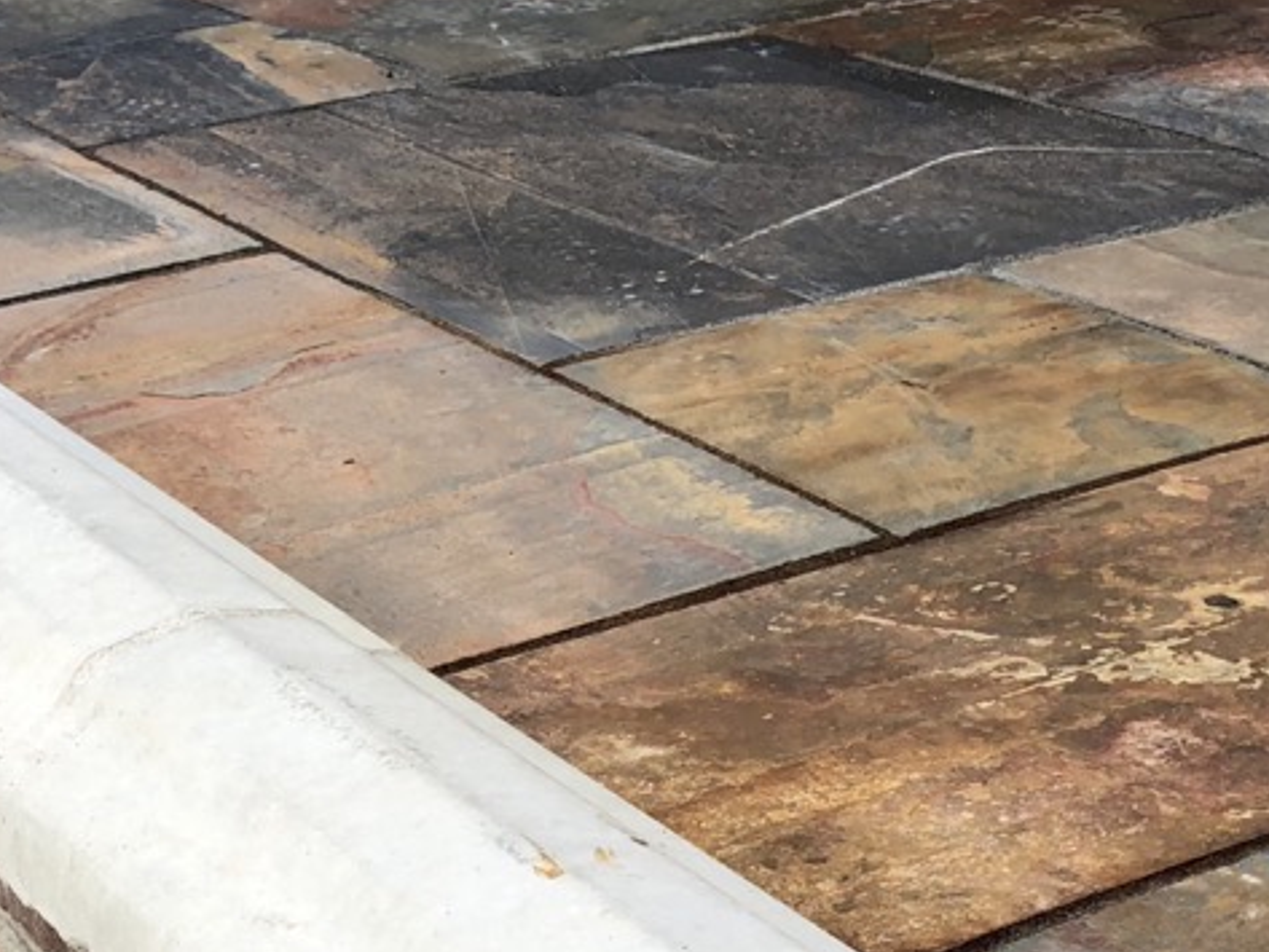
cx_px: 351
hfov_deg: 27.1
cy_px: 1140
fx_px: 2603
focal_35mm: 71
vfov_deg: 19.5
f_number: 1.8
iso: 20
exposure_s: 1/190
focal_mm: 3.99
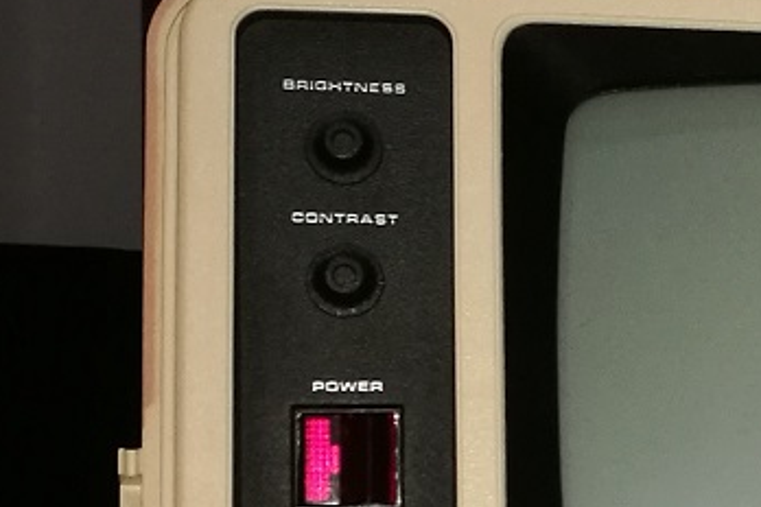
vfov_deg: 10.7
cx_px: 1287
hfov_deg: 14.4
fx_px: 2706
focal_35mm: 128
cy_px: 444
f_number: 2.2
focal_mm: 4.5
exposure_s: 1/30
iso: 200
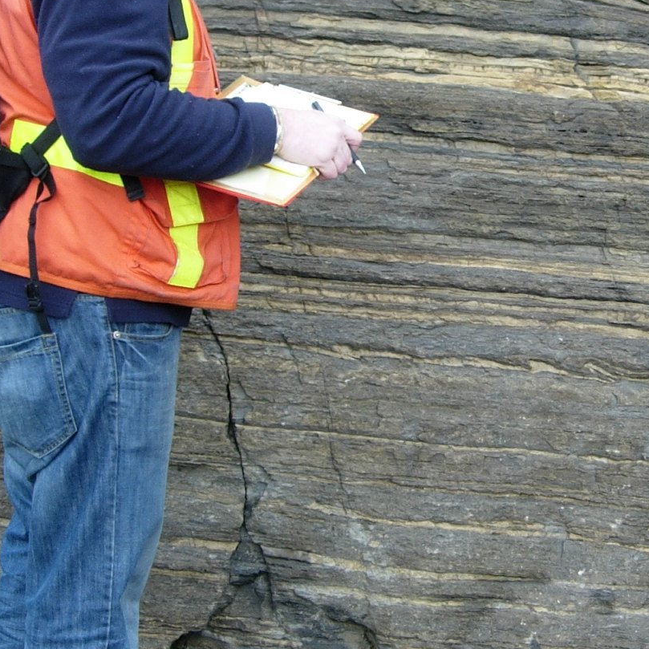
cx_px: 537
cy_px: 239
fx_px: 1803
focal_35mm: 85
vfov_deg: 20.4
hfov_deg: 20.1
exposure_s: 1/132
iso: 64
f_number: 2.8
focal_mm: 7.8
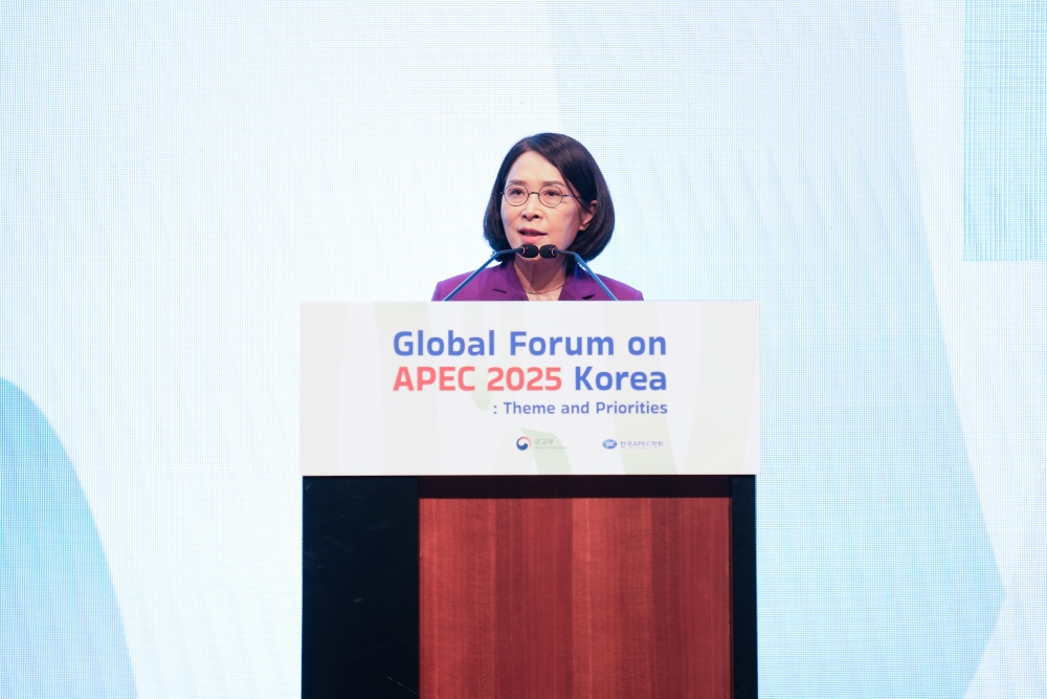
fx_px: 4363
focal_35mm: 150
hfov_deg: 13.7
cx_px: 524
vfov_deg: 9.2
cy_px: 350
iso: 640
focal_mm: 150
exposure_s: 1/160
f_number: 2.8
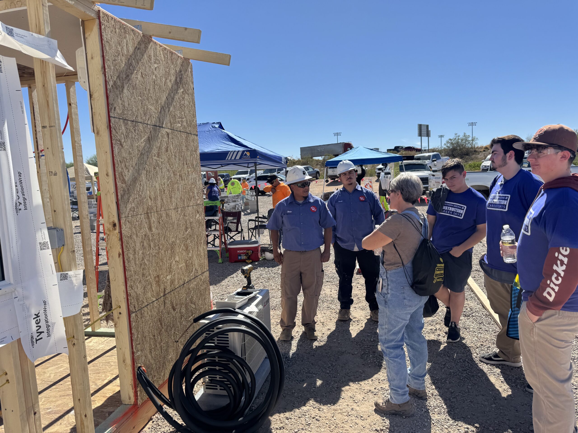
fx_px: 401
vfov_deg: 56.8
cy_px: 216
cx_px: 289
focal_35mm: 24
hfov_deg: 71.6
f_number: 1.78
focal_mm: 6.76
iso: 80
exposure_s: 1/5348
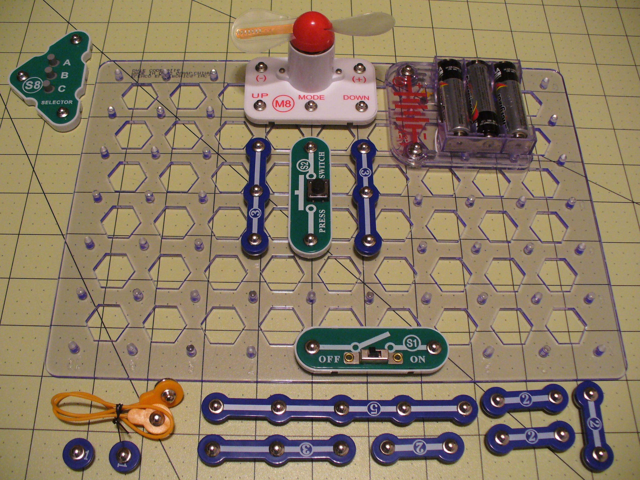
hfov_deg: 50.1
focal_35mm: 37
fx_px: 684
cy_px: 240
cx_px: 320
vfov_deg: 38.7
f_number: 2.8
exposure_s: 1/15
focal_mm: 6.1
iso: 200
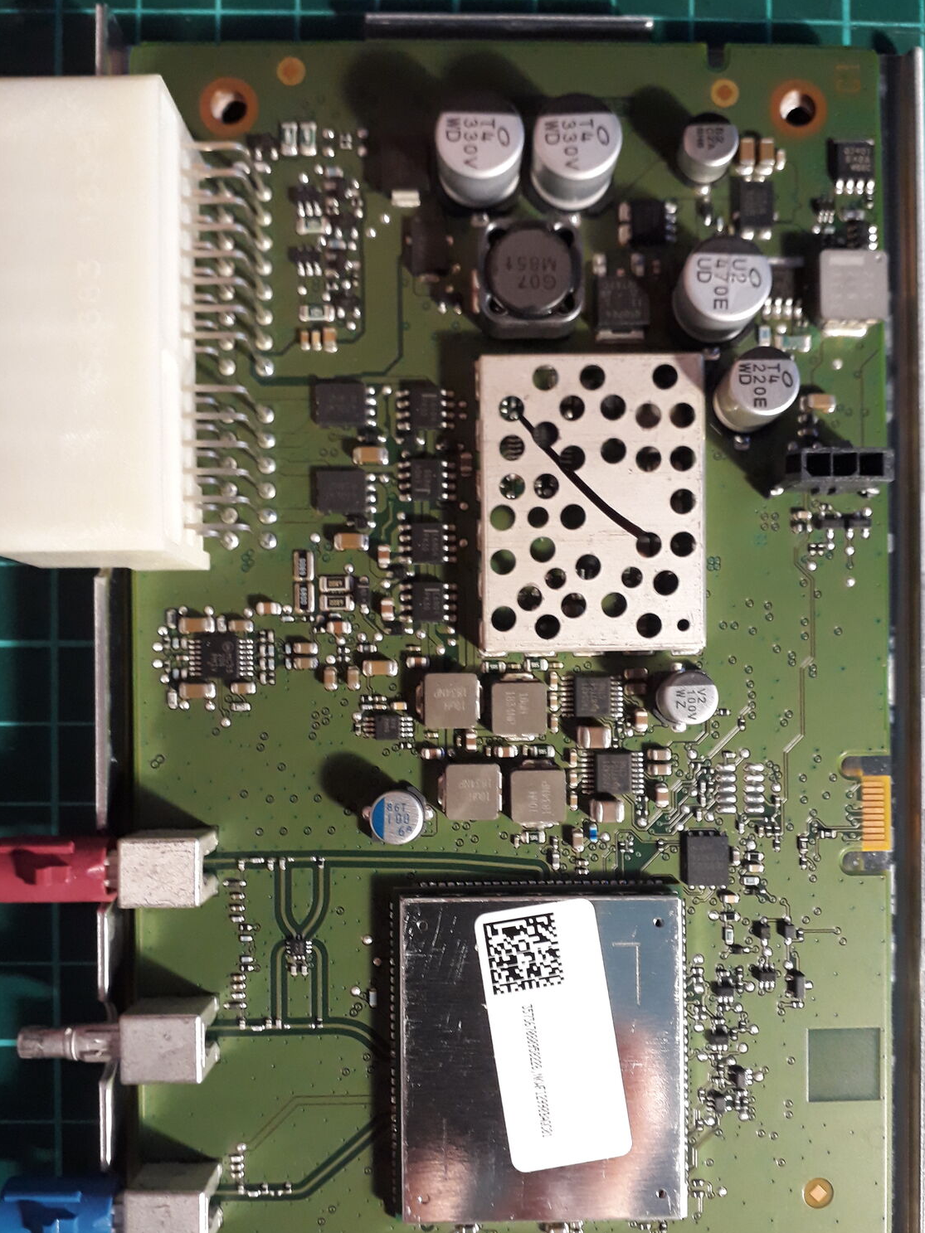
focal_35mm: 31
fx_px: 1105
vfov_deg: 58.2
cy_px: 684
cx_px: 475
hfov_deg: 45.4
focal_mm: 3.6
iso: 250
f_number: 1.9
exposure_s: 1/17
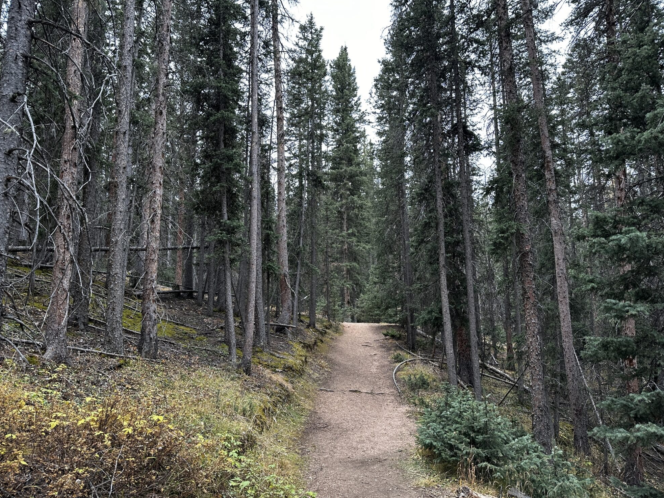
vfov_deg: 54.9
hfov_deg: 69.4
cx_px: 333
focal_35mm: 25
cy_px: 245
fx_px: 480
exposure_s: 1/204
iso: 80
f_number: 1.78
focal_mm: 6.86
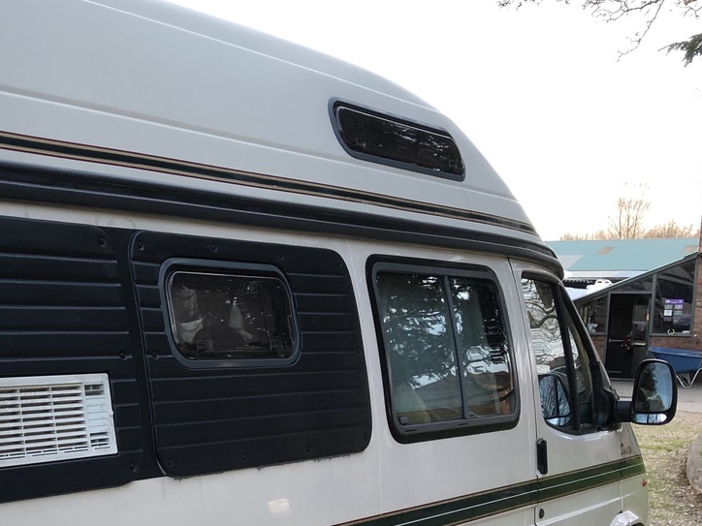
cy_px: 460
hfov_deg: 30.7
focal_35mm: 58
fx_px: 1176
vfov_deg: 24.6
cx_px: -9
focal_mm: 3.99
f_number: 1.8
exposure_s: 1/40
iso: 25
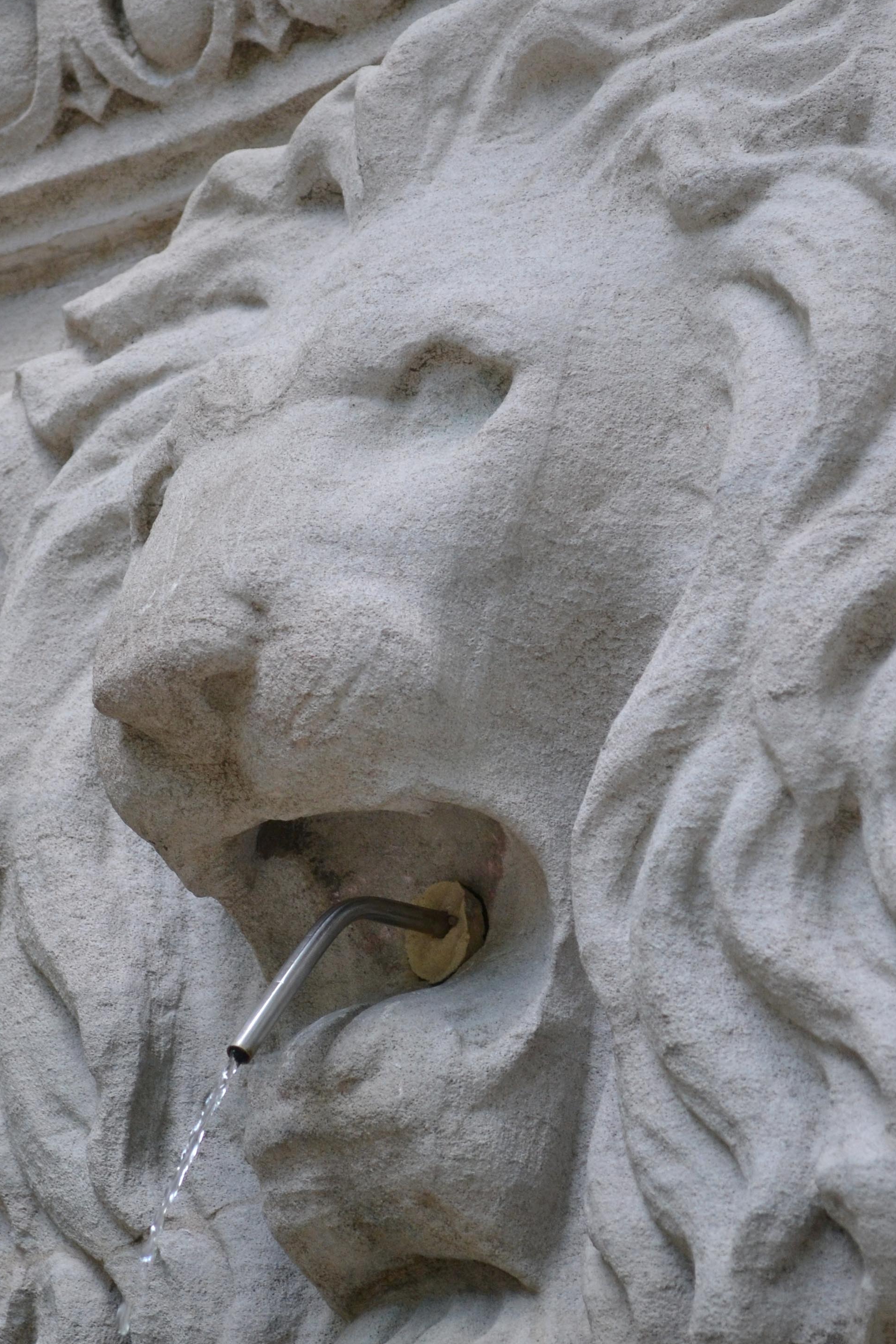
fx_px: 4920
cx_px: 431
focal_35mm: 132
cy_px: 734
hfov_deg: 10.4
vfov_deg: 15.6
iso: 720
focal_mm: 55
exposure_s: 1/500
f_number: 5.6
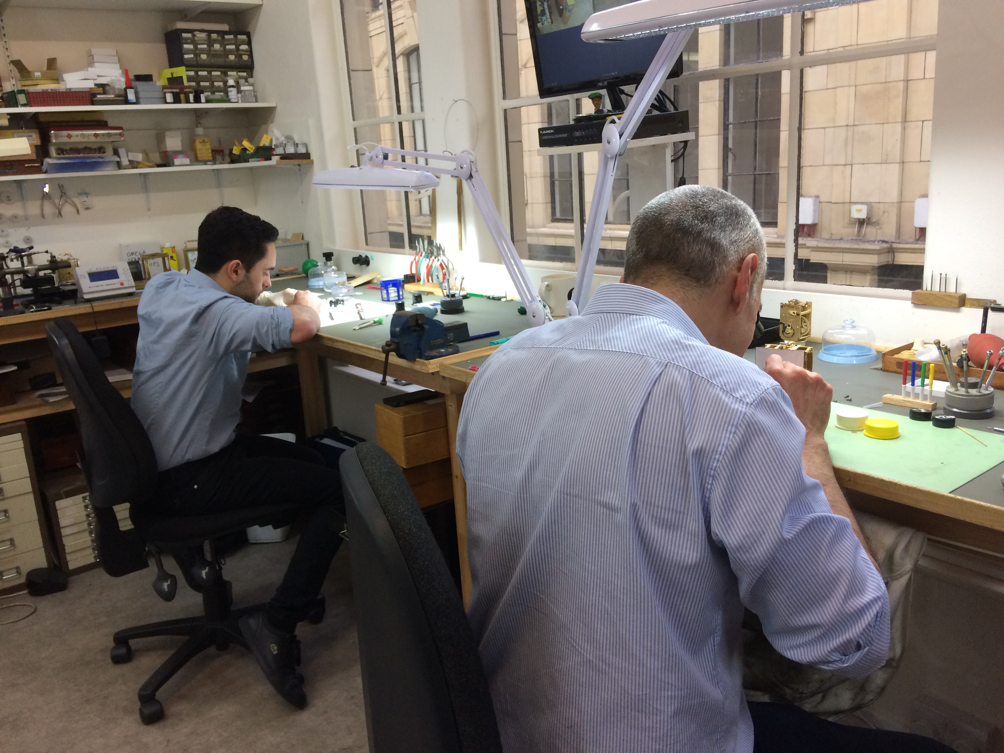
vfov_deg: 48.2
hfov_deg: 61.7
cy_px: 376
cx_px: 502
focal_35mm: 29
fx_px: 841
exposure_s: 1/33
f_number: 2.2
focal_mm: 4.15
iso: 64
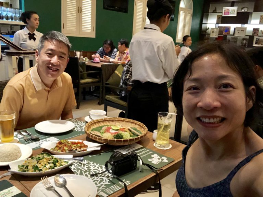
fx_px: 243
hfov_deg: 56.8
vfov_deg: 44.2
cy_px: 98
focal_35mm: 32
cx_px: 132
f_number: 2.2
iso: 200
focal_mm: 2.87
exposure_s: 1/50
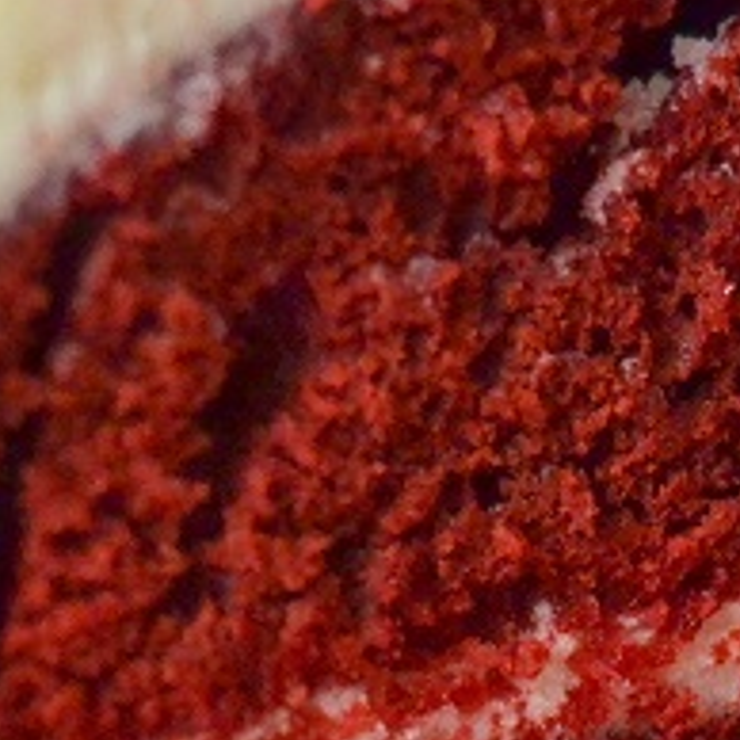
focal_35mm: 242
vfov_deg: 7.2
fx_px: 5853
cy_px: 809
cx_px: 507
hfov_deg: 7.2
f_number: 4.5
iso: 2200
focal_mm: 32
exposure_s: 1/500
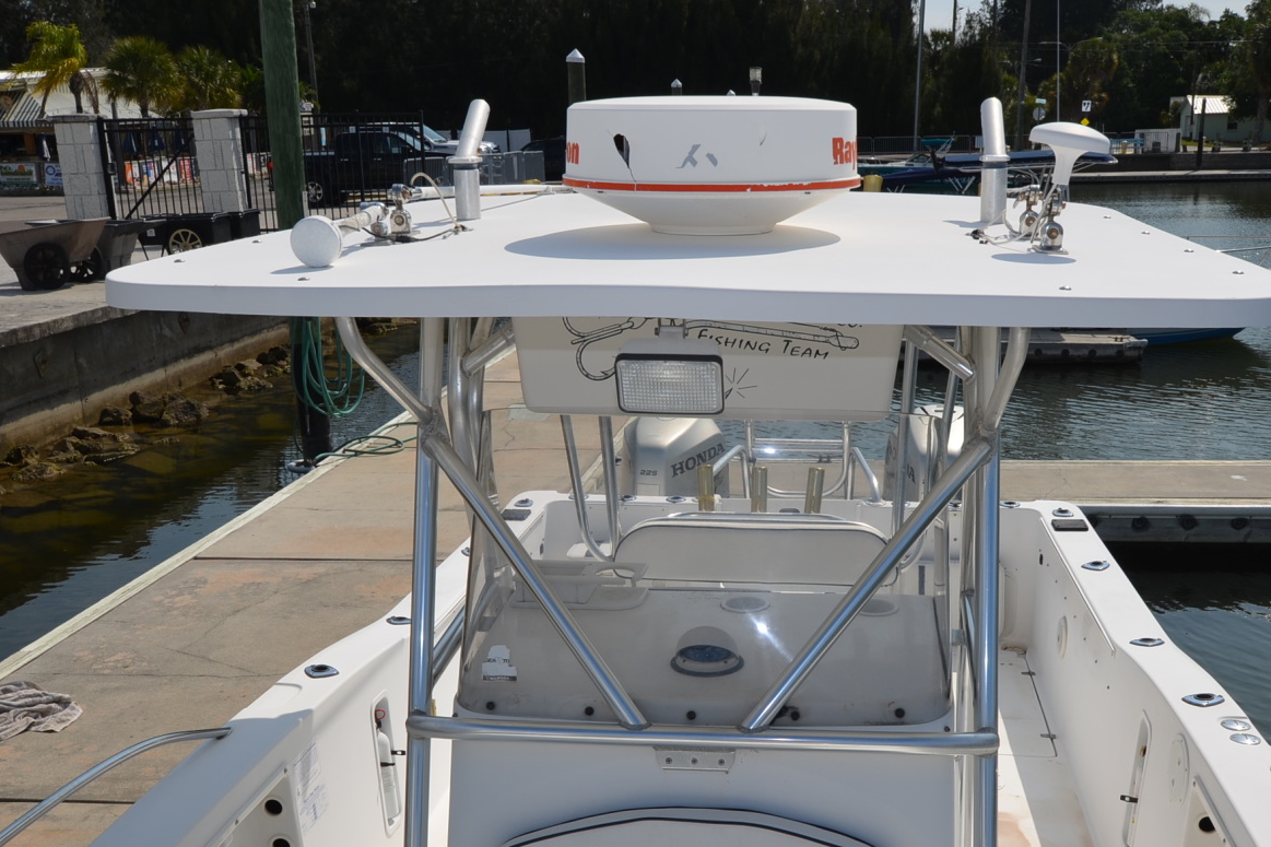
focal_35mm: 42
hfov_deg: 46.3
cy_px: 563
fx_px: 1483
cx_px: 696
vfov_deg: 31.6
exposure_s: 1/400
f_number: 10
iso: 100
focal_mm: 20
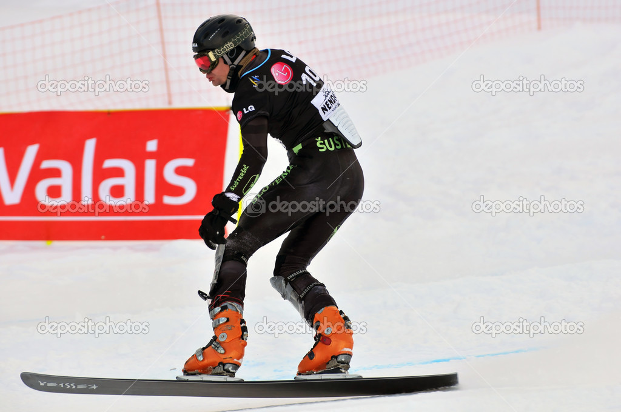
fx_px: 4652
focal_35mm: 270
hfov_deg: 7.6
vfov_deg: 5.1
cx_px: 310
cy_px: 206
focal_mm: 180
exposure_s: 1/1250
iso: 250
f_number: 4.5
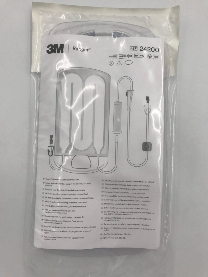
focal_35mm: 28
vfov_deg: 63.4
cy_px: 138
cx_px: 104
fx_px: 224
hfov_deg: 49.8
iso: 20
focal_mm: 3.99
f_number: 1.8
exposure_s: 1/377
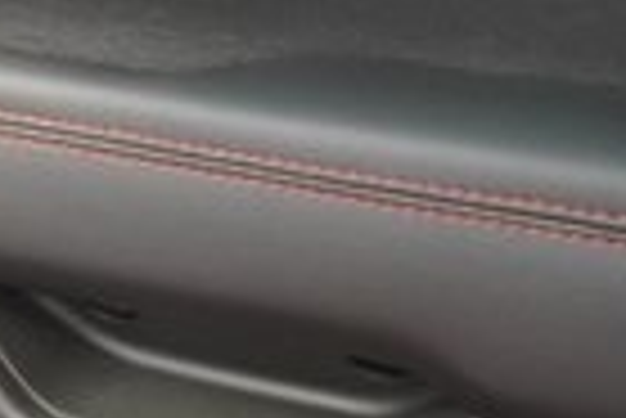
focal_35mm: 232
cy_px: 164
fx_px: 4033
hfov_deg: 8.1
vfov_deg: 5.9
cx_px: -905
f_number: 4
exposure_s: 1/60
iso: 400
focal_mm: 21
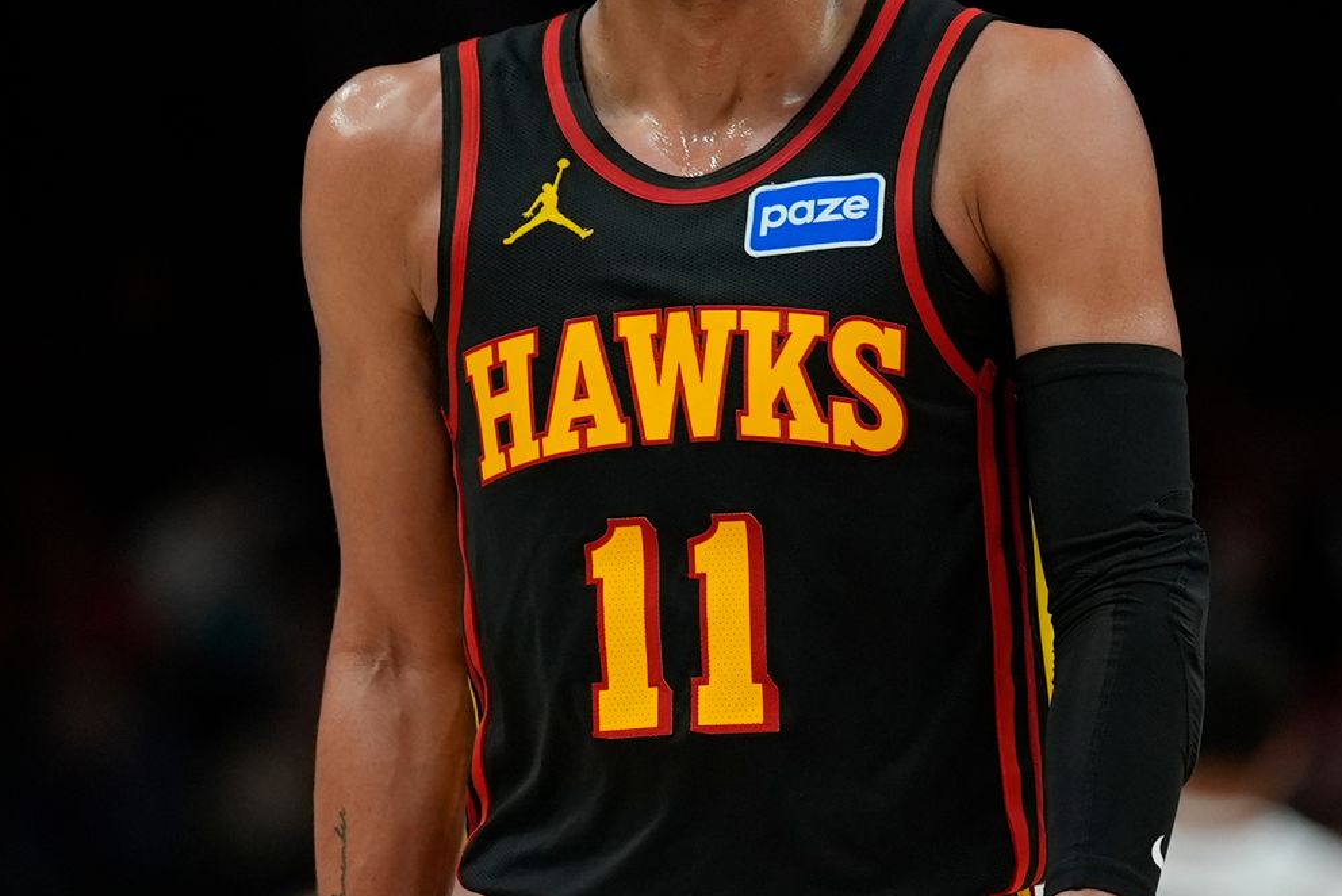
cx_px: 713
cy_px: 445
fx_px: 15548
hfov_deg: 4.9
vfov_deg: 3.3
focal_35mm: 417
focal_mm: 135
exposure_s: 1/2000
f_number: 2
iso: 800
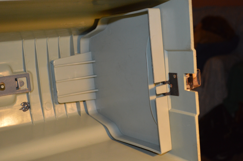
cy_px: 80
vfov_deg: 25.7
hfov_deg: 37.9
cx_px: 122
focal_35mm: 52
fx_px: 354
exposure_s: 1/60
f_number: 5
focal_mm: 35
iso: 1250
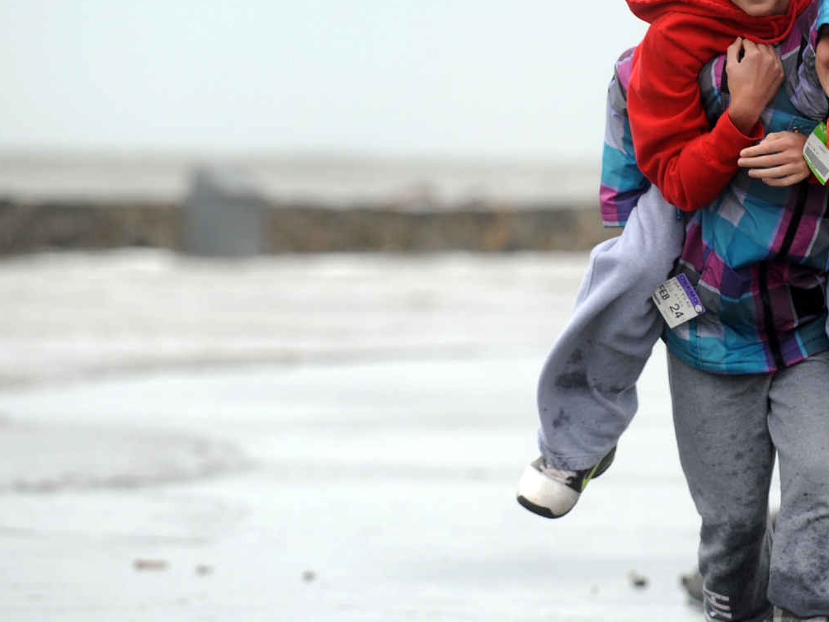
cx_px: 389
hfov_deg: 8.2
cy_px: 332
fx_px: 5772
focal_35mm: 241
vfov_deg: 6.2
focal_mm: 140
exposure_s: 1/500
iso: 400
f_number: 5.6
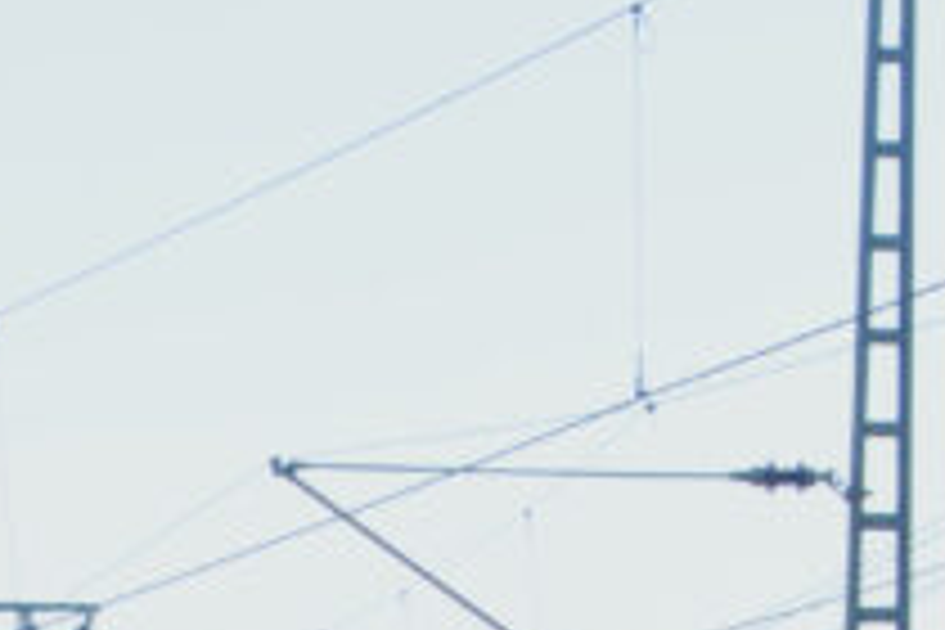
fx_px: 11024
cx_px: 126
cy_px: 1303
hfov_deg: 4.9
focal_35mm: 420
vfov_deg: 3.2
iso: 400
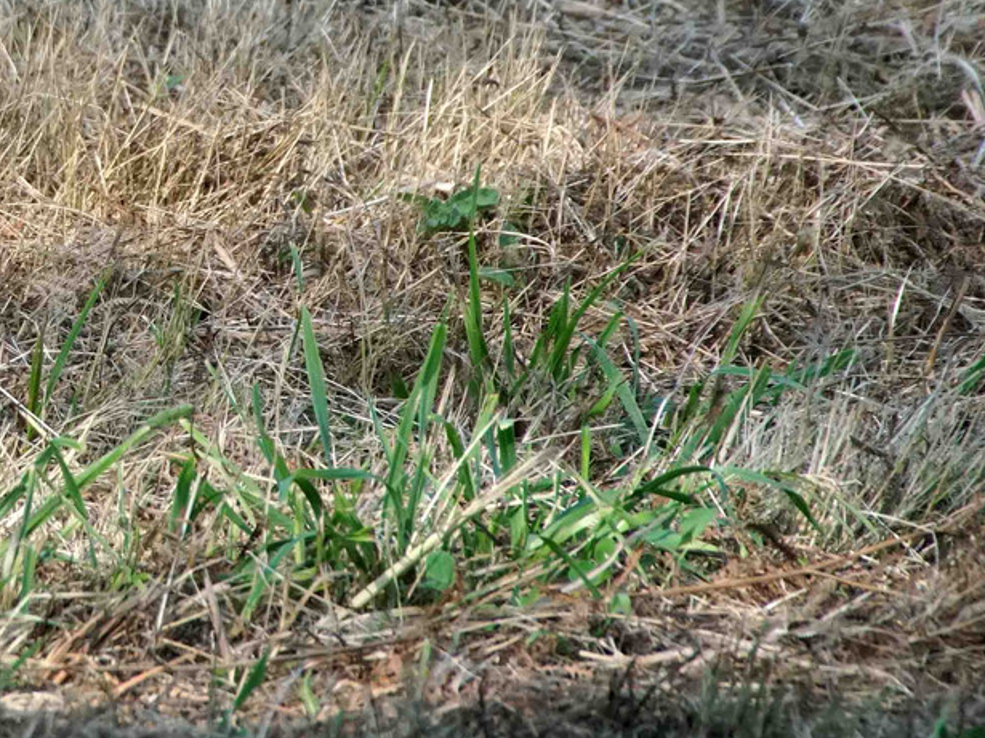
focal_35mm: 1898
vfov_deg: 0.8
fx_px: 53997
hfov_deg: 1.0
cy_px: 42
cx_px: -171
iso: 1600
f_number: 9
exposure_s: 1/320
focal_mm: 500
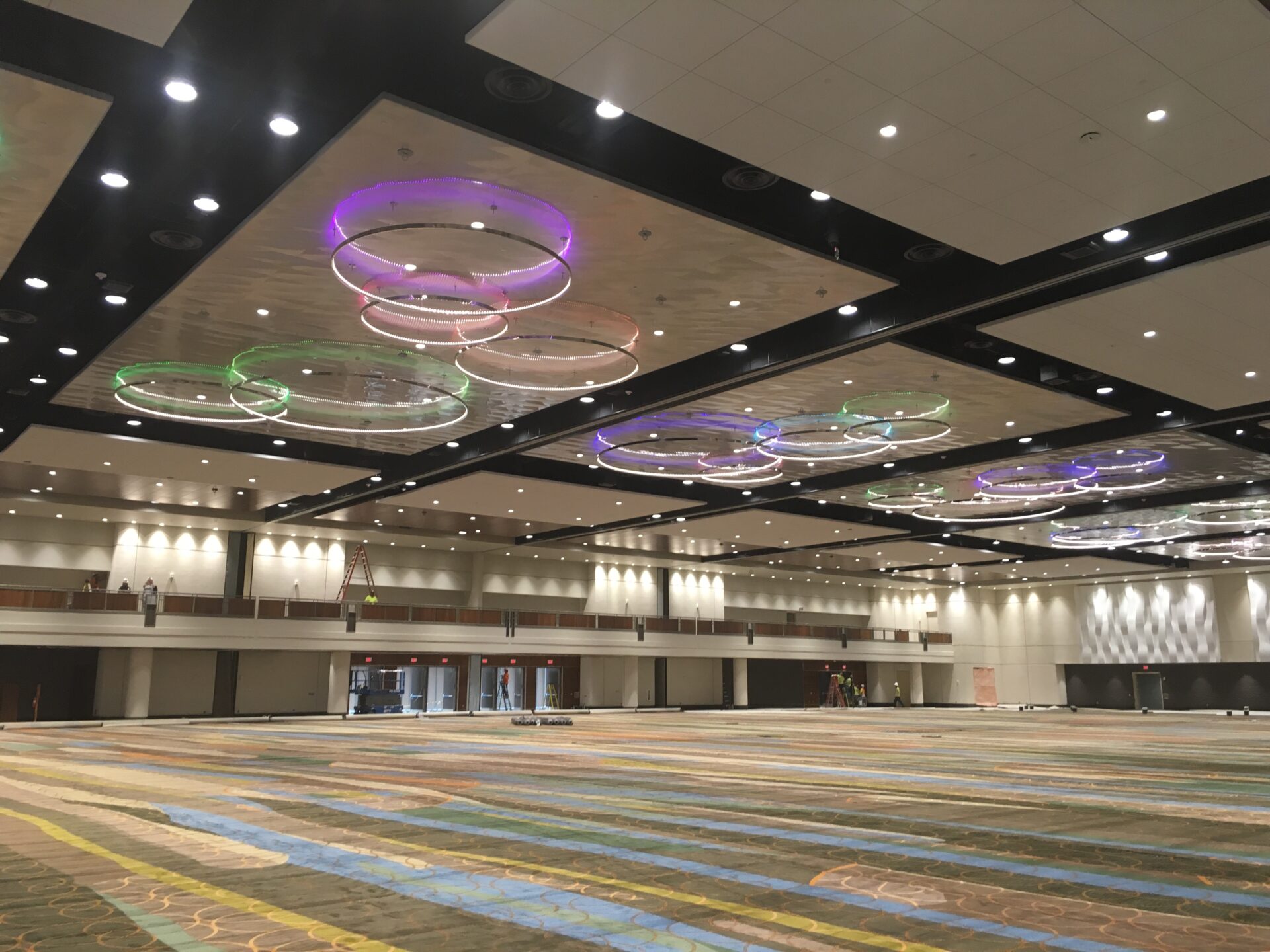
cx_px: 635
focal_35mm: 29
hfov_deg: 61.7
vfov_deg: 48.2
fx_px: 1064
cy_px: 476
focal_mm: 4.15
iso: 64
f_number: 2.2
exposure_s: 1/30
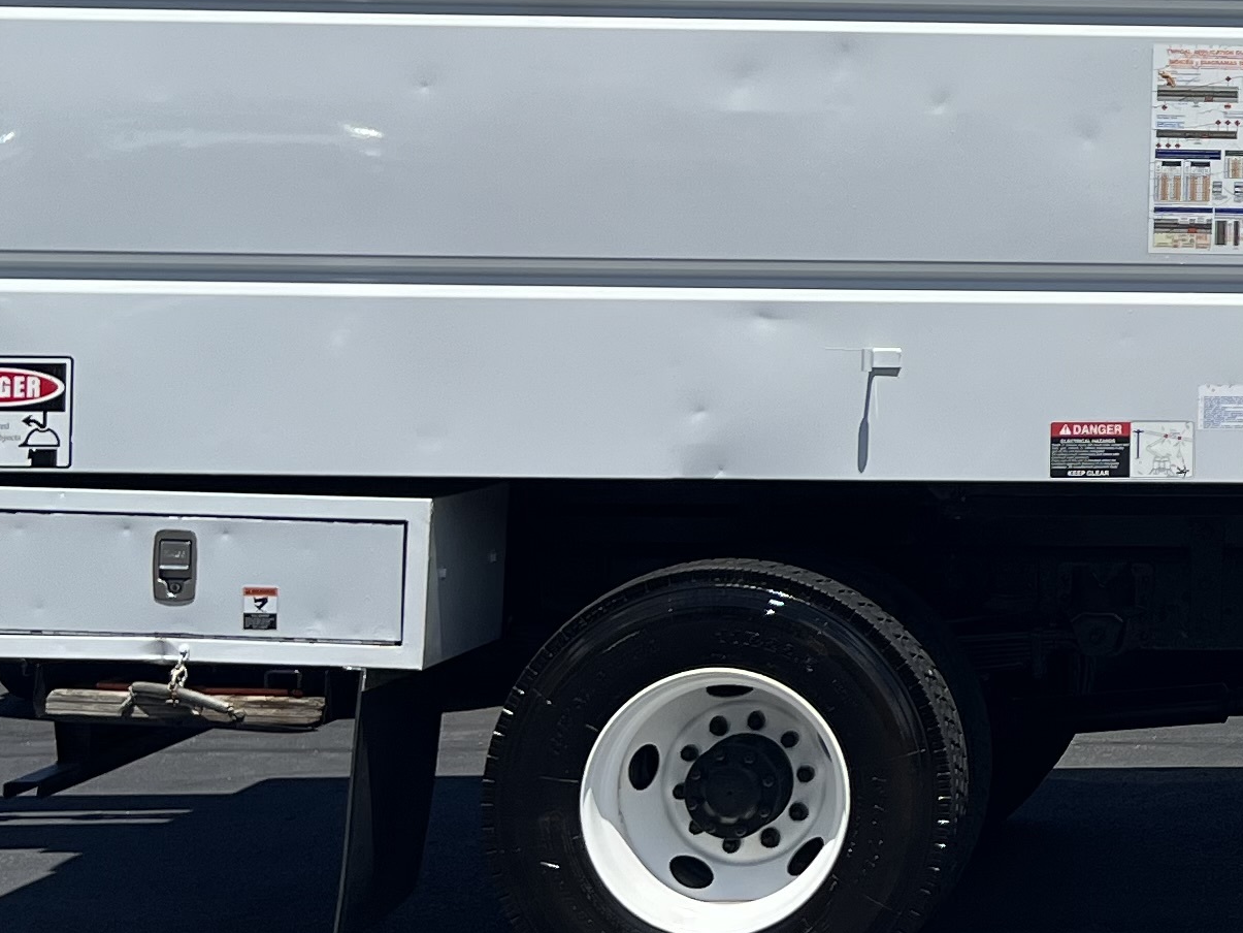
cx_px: 1551
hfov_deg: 20.8
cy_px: 69
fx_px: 3124
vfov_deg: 16.7
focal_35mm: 87
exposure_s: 1/6579
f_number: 1.5
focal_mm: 5.7
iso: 50
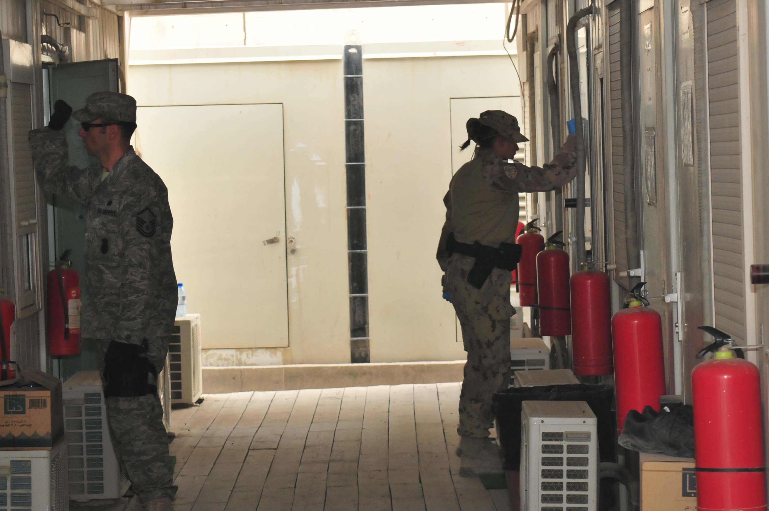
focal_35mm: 137
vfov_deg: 10.0
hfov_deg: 15.0
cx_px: 322
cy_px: 239
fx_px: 2923
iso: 800
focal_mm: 70
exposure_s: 1/60
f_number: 7.1
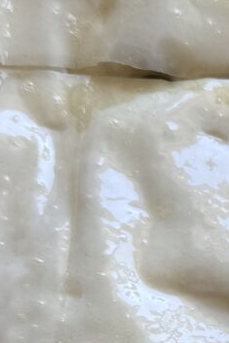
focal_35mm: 138
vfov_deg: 14.3
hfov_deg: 9.4
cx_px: 448
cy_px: 441
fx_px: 1314
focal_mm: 6.76
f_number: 1.78
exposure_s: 1/120
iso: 64
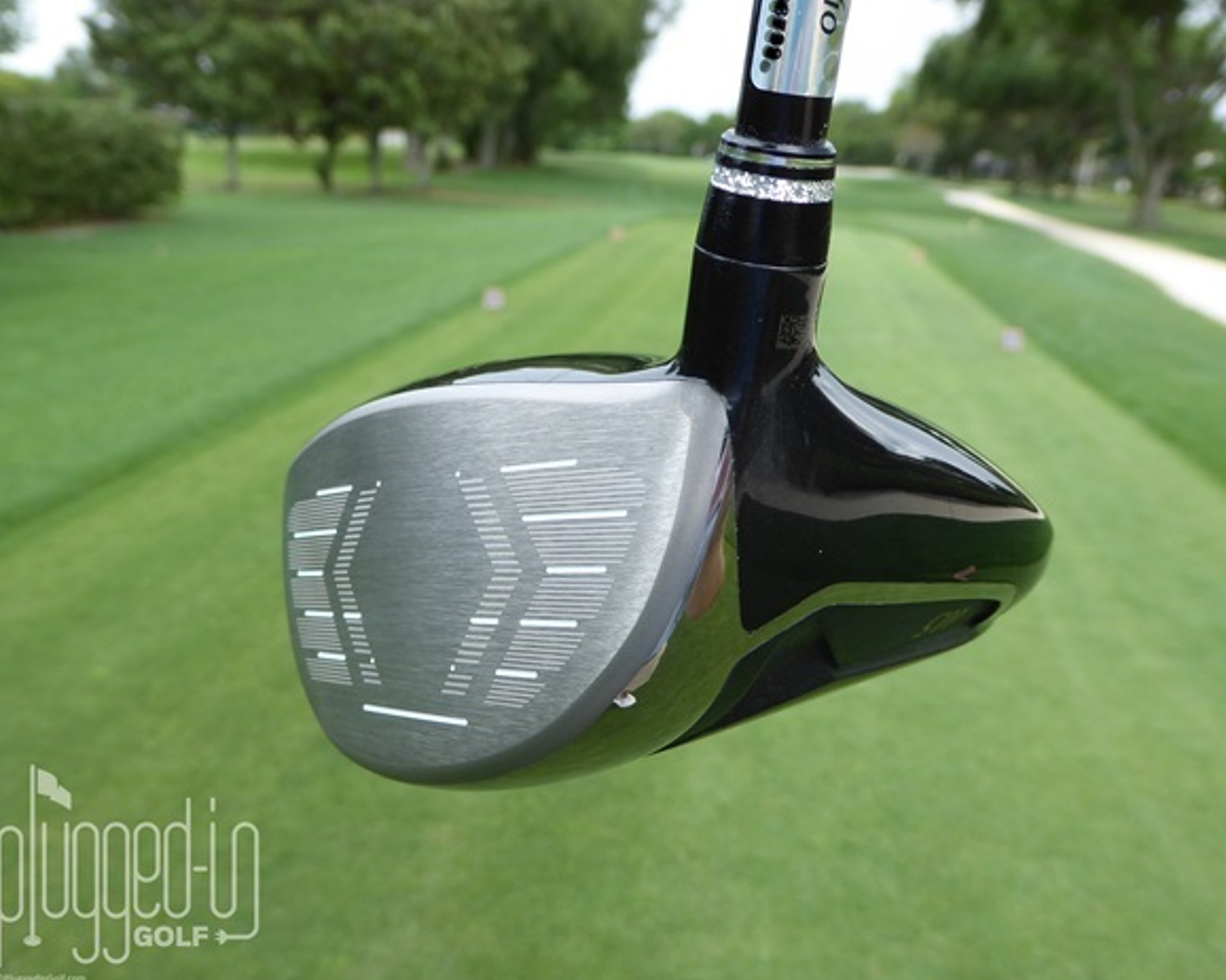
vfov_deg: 43.3
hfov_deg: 52.8
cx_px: 639
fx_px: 1233
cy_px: 486
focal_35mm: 34
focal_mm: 5.4
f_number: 3.5
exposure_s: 1/100
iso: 80
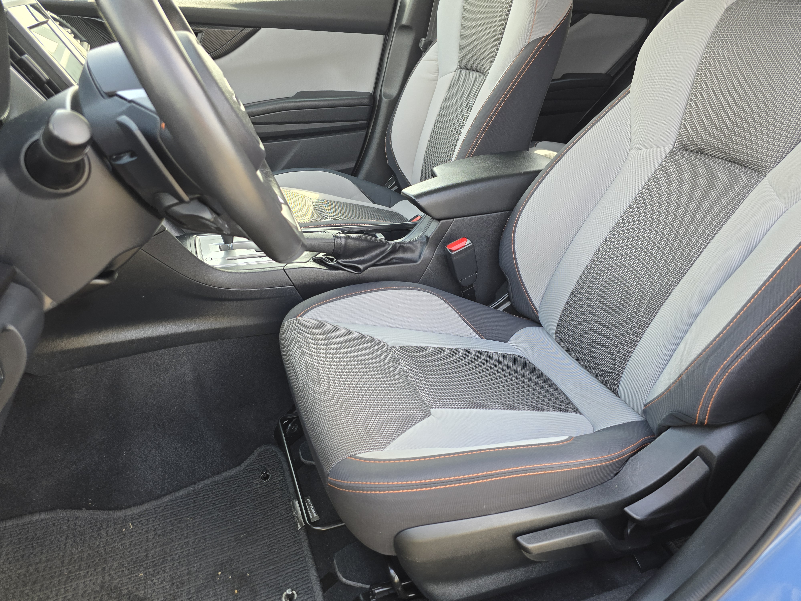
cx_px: 400
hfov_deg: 73.9
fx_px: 532
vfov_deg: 58.9
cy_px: 300
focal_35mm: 23
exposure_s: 1/180
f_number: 1.7
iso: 64
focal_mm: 6.3
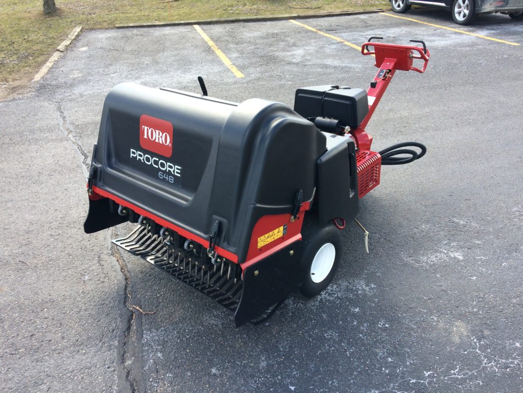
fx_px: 438
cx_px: 262
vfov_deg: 48.2
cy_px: 196
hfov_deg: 61.7
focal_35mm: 29
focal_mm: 4.15
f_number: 2.2
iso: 32
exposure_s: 1/255
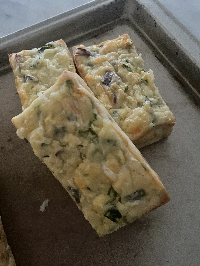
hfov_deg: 53.1
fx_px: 200
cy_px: 133
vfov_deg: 67.3
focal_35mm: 26
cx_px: 100
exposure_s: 1/30
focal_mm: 4.2
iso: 1000
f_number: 1.6
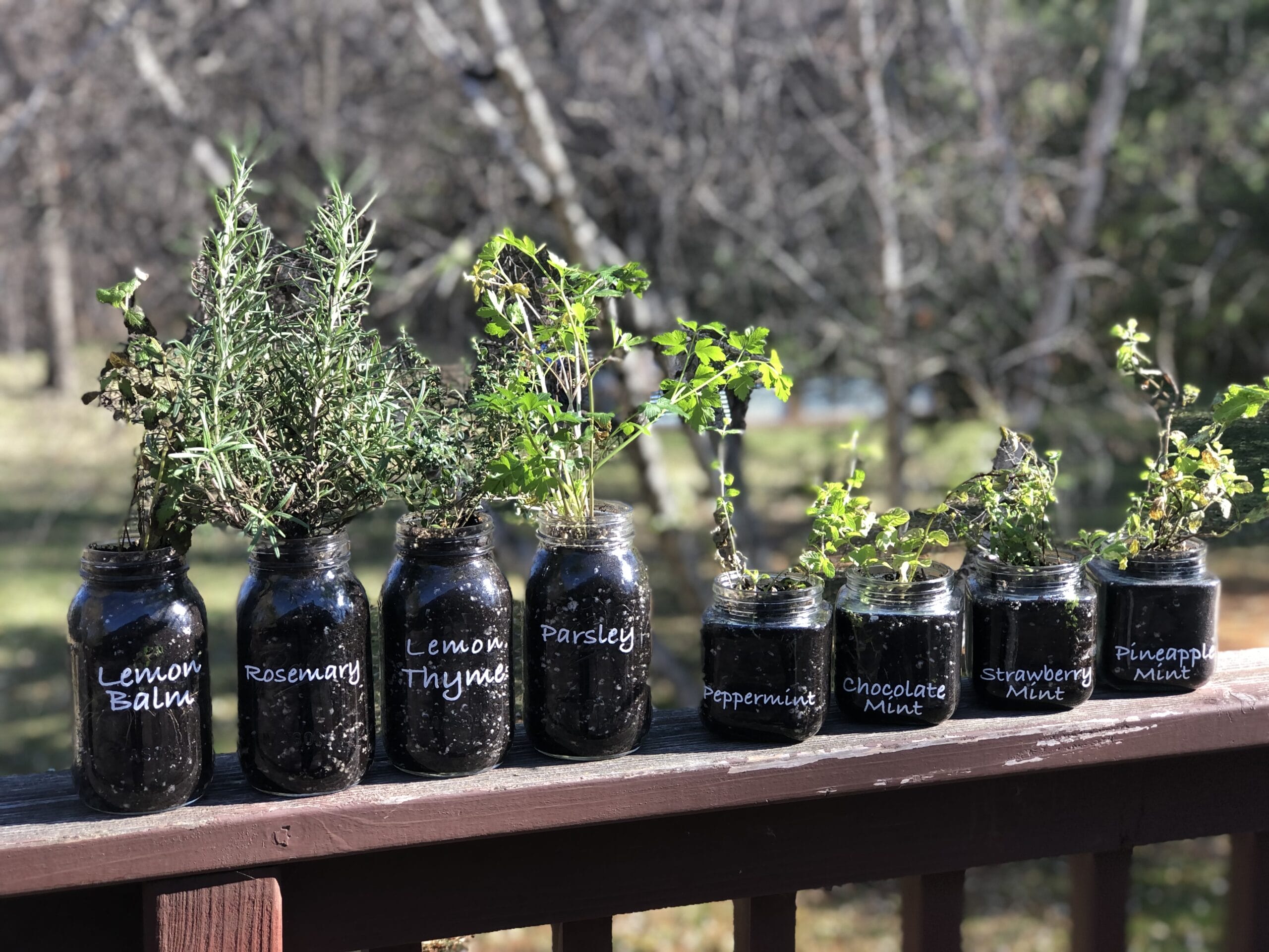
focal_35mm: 57
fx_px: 2090
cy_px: 476
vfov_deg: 25.7
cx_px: 634
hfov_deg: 33.8
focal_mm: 6.6
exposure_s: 1/120
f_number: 2.8
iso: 32
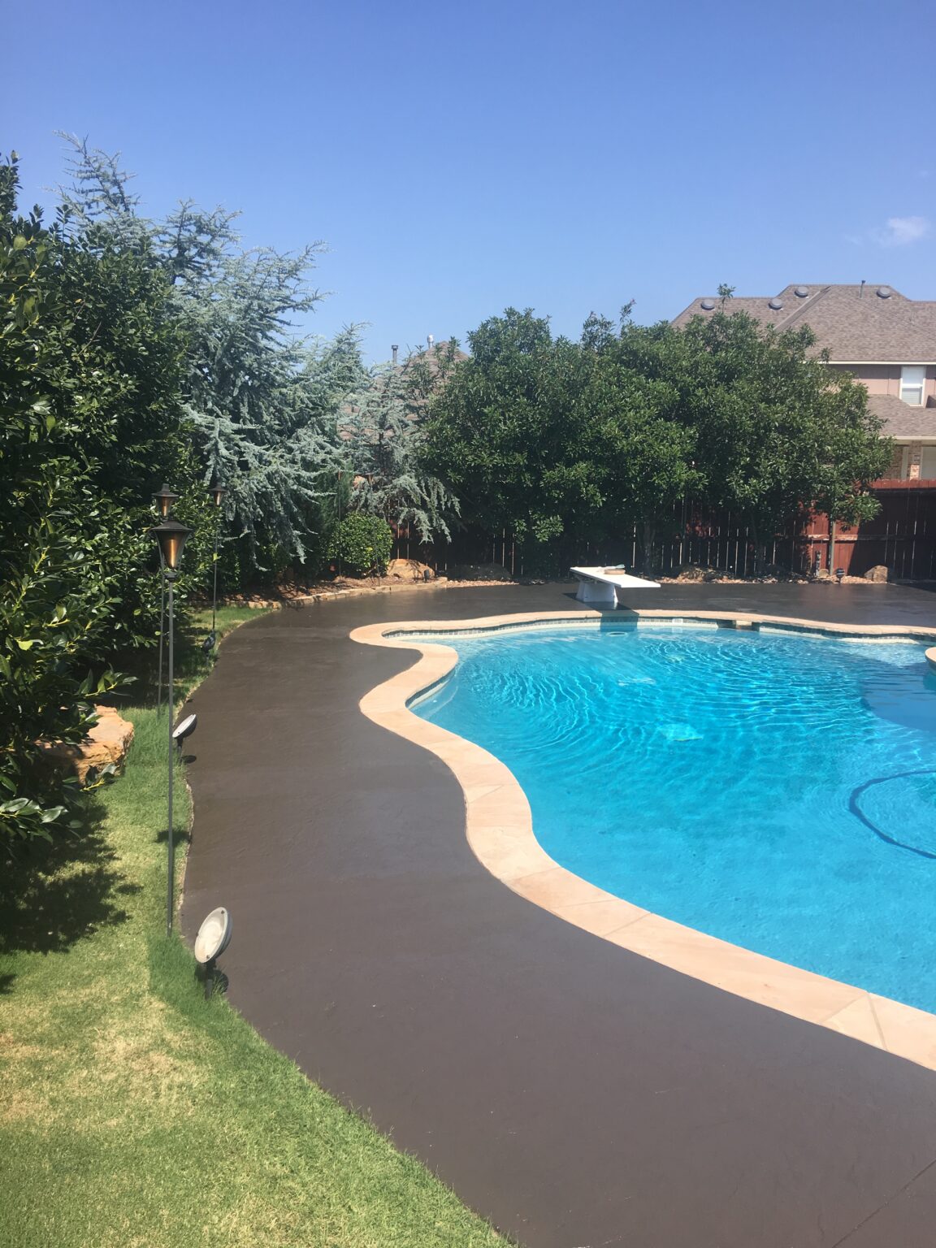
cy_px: 624
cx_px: 468
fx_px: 1046
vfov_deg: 61.7
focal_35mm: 29
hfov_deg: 48.2
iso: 25
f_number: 2.2
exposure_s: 1/1183
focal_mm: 4.15
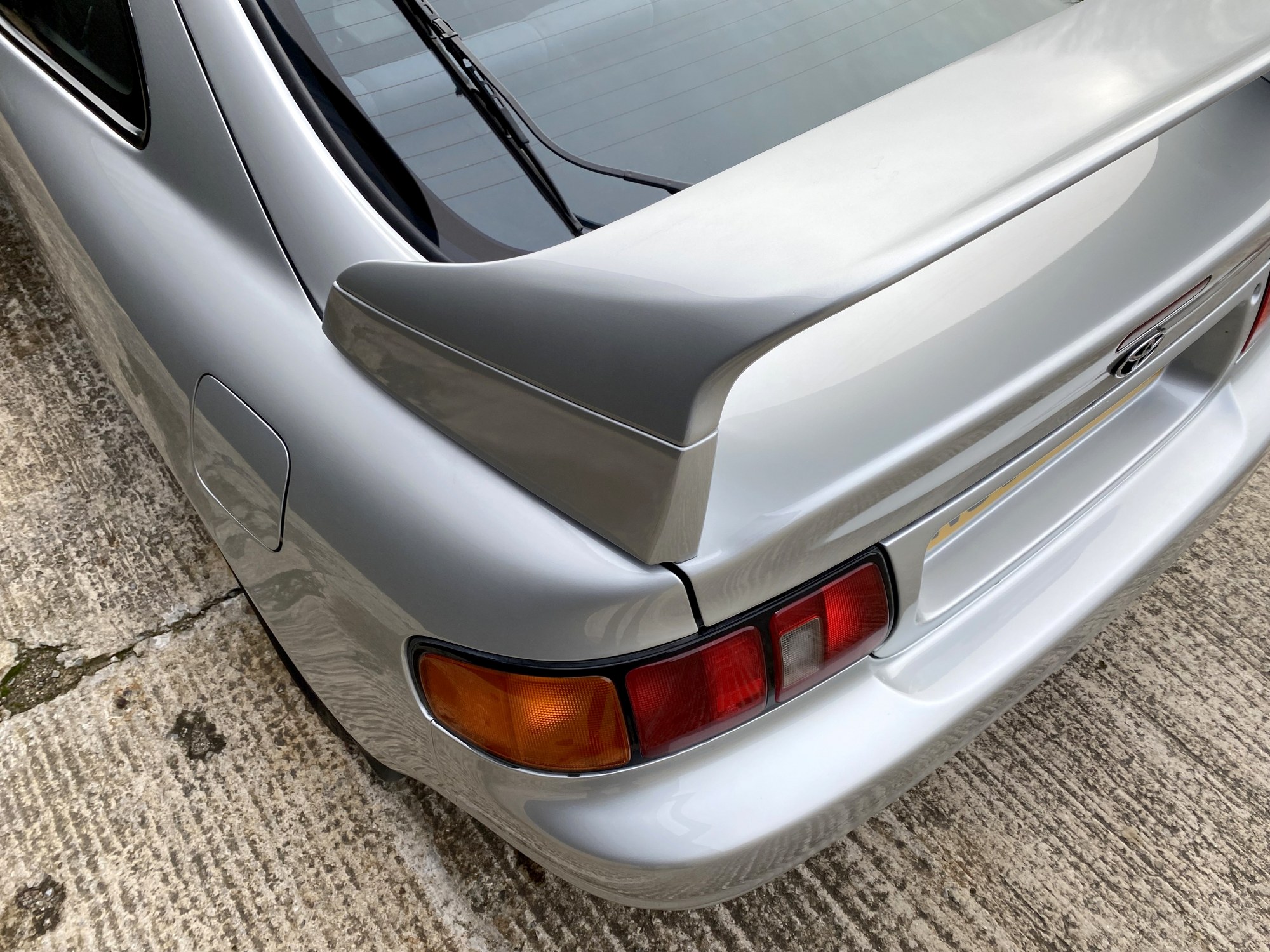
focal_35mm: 26
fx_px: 954
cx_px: 635
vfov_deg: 53.1
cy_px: 476
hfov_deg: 67.3
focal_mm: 4.25
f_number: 1.8
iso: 32
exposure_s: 1/549
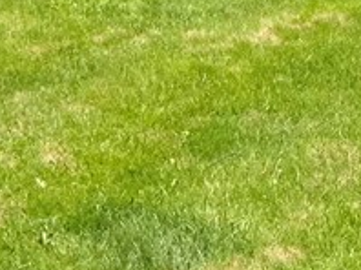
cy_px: -356
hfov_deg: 11.3
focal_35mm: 150
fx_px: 1562
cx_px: 815
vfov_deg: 9.0
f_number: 1.8
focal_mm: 3
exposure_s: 1/1311
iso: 16
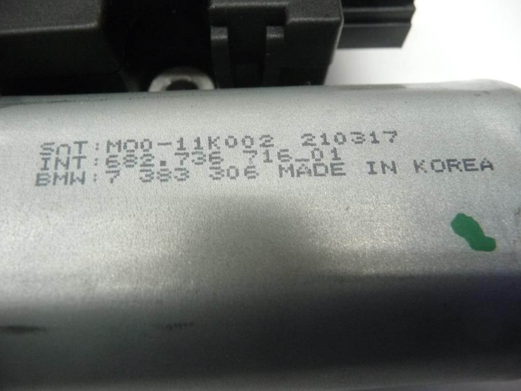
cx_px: 260
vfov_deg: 49.7
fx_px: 421
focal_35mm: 28
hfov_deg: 63.4
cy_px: 196
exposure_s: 1/25
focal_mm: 4.7
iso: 400
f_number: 3.3
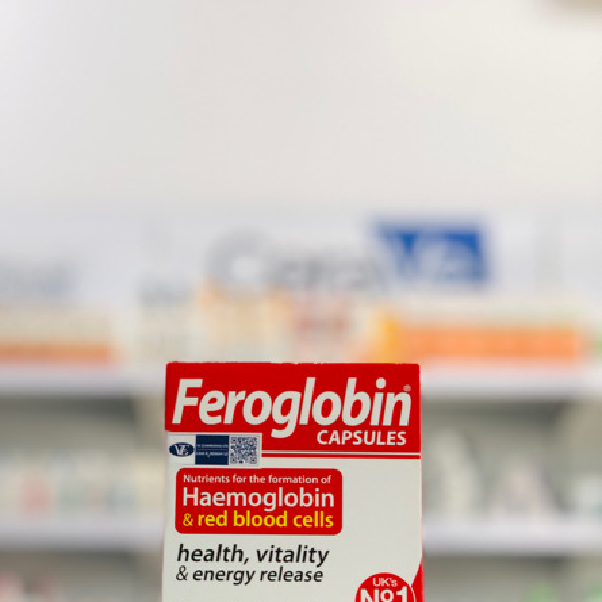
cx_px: 299
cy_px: 386
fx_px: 1220
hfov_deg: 27.7
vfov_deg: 27.6
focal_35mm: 62
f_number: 2.4
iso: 40
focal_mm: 6
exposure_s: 1/50
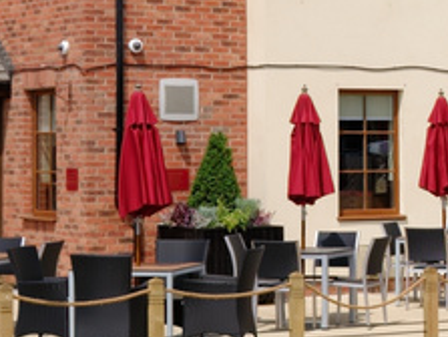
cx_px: 625
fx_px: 1841
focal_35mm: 142
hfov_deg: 13.3
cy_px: 31
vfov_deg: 10.4
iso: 200
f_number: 5.6
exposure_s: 1/1100
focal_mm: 22.3
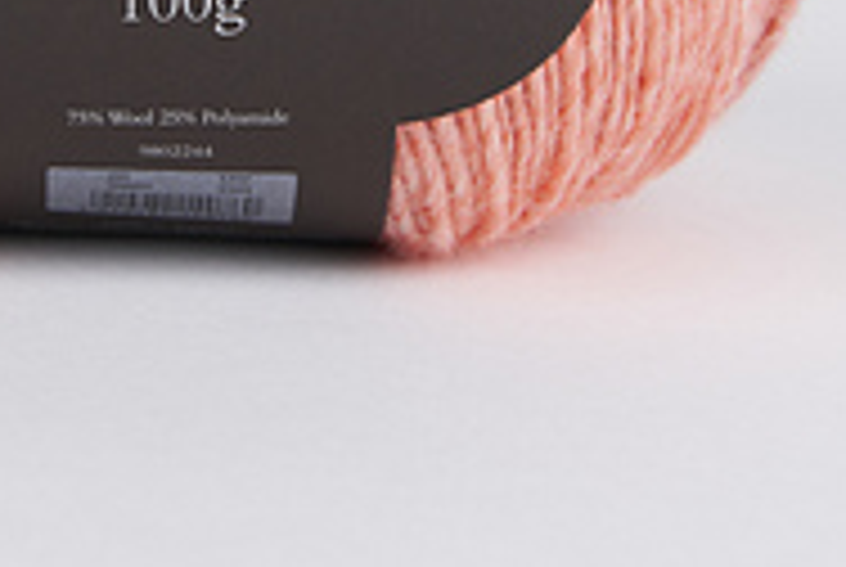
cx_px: 261
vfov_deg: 6.9
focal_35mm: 197
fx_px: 4637
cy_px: -155
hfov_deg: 10.4
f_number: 11
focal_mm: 58
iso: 100
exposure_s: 1/125
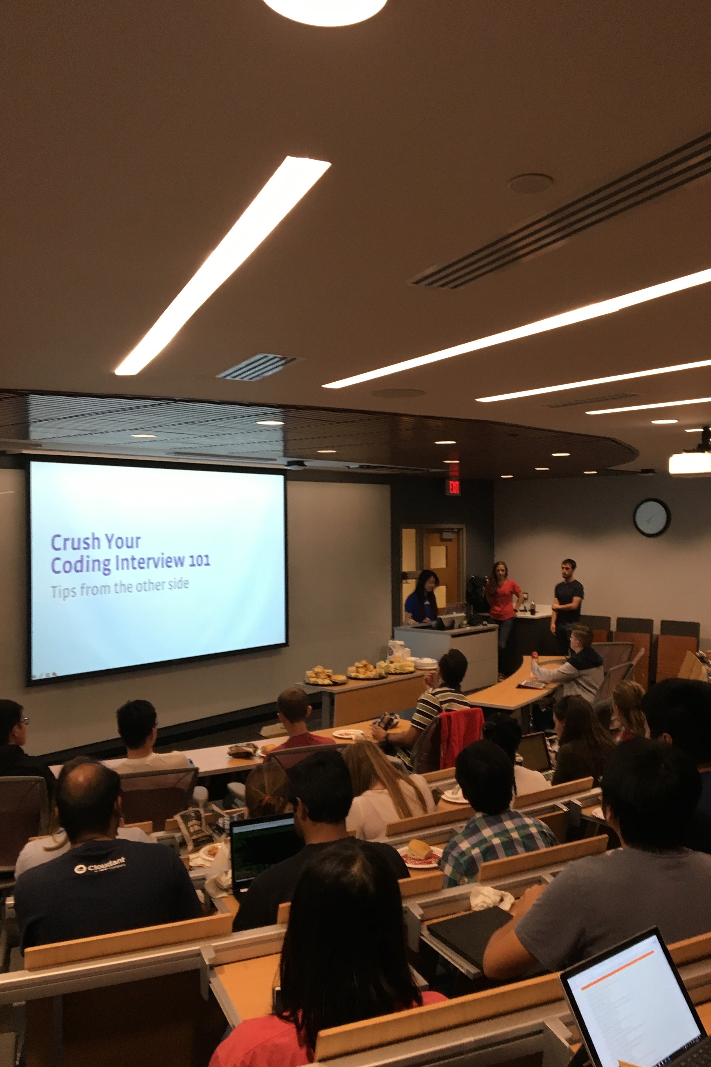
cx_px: 406
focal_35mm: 31
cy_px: 544
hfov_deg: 42.2
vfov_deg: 60.3
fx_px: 918
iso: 64
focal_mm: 4.15
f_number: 2.2
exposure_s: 1/30
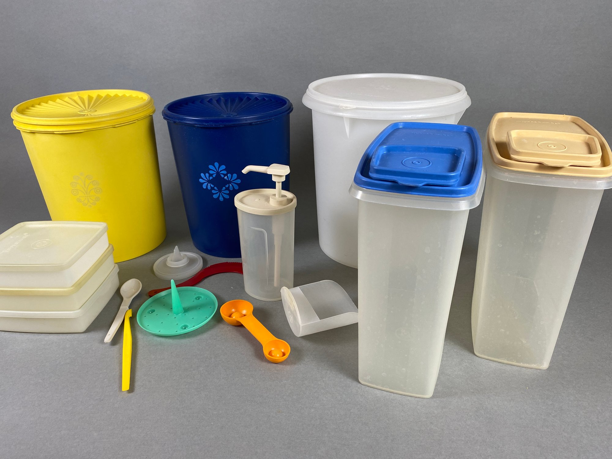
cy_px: 230
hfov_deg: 67.3
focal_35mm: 26
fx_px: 460
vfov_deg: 53.1
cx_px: 306
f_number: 1.8
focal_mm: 4.25
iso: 80
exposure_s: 1/120
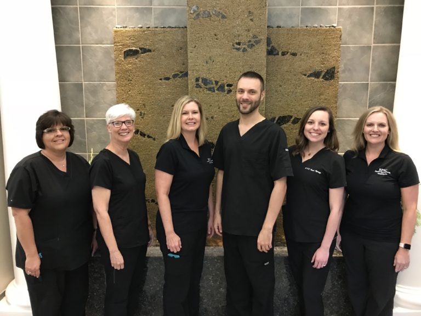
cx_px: 210
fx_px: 341
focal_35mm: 28
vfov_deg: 49.7
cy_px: 158
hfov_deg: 63.4
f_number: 1.8
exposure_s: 1/15
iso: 100
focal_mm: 3.99
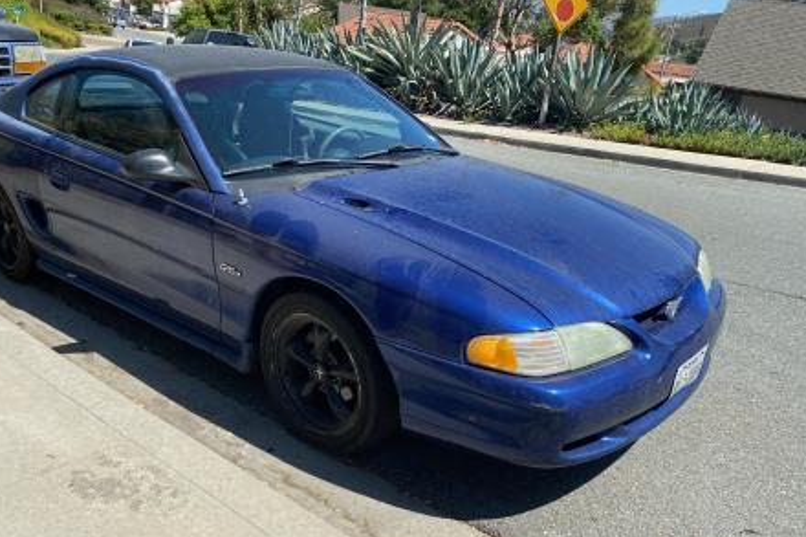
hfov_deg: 60.2
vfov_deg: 42.1
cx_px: 374
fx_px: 694
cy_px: 315
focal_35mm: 31
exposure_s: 1/2222
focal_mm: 4.25
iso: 32
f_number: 1.8
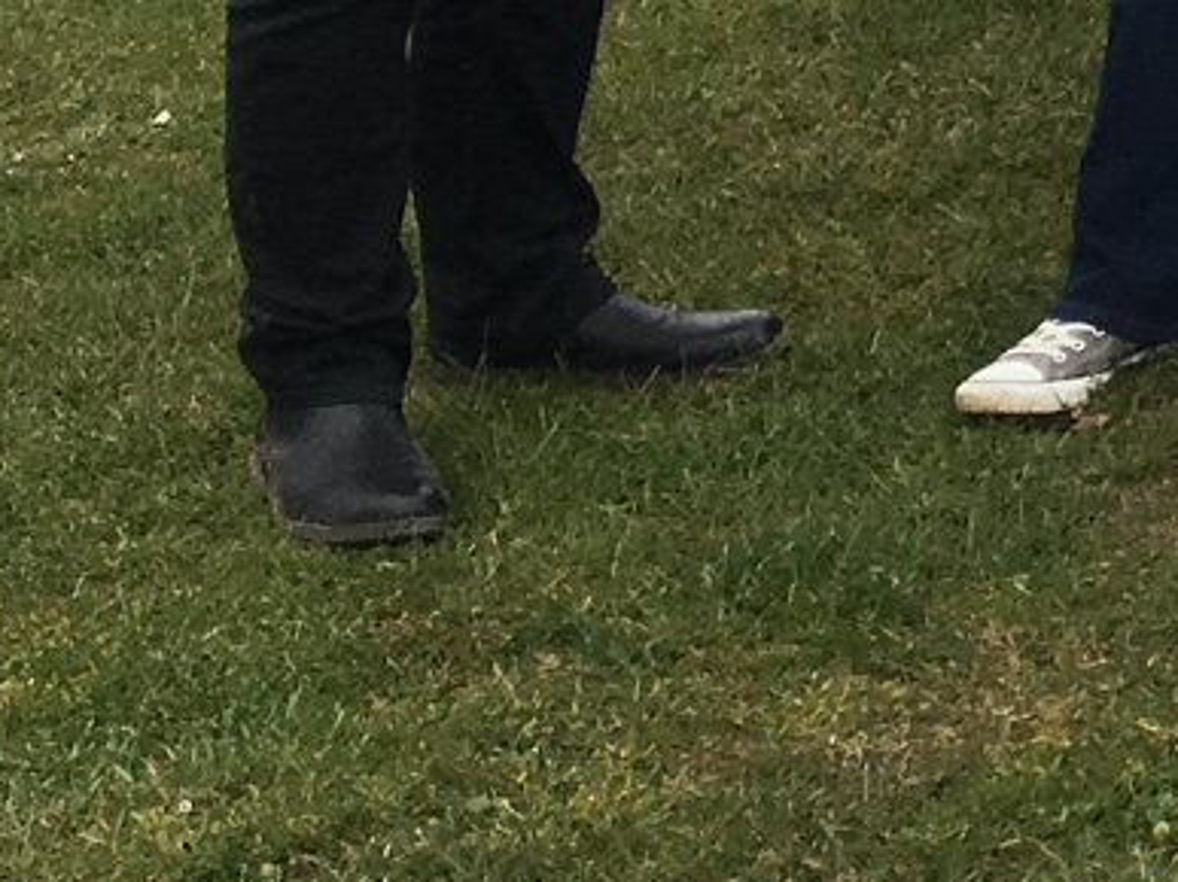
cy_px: -766
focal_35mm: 151
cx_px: 2937
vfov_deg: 9.3
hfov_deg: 10.9
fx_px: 5137
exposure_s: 1/278
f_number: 2.2
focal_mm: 4.15
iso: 25
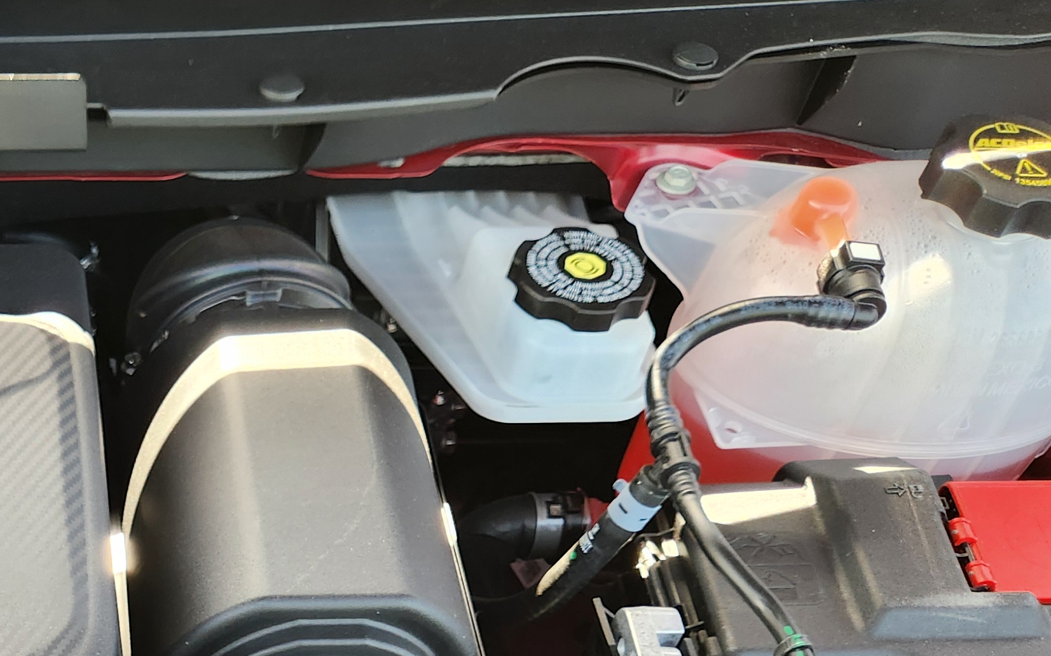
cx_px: -119
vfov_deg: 19.6
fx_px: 1690
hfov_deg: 30.7
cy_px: 935
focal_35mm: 59
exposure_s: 1/180
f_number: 1.8
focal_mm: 5.4
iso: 100
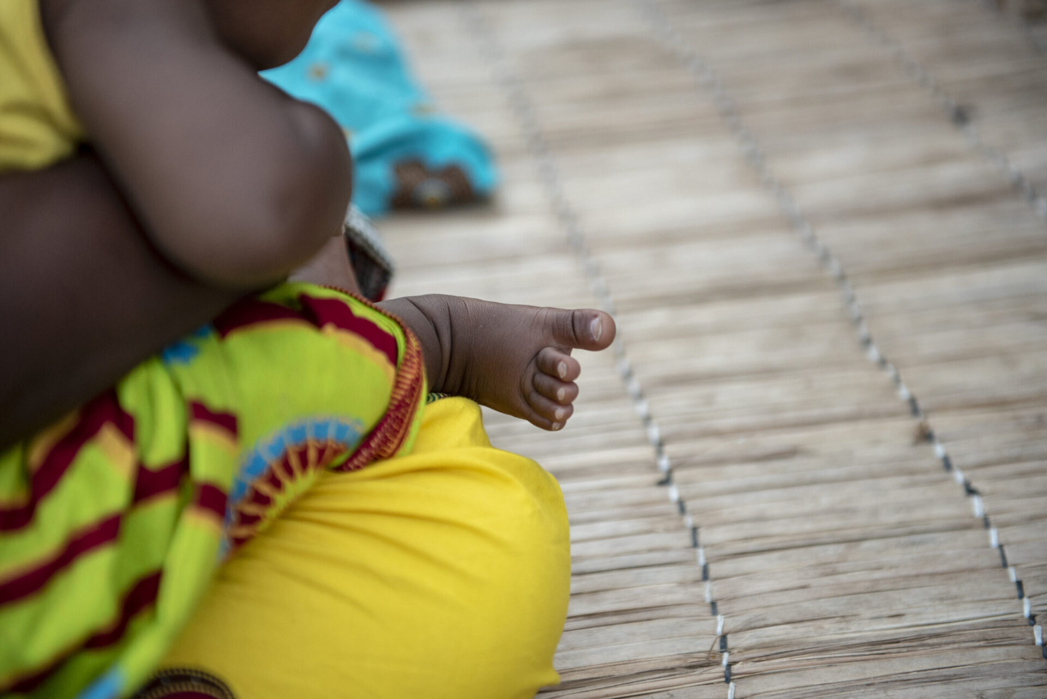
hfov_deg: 28.8
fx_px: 2037
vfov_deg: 19.5
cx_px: 524
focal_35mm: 70
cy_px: 350
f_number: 2.8
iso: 640
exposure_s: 1/1000
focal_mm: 70
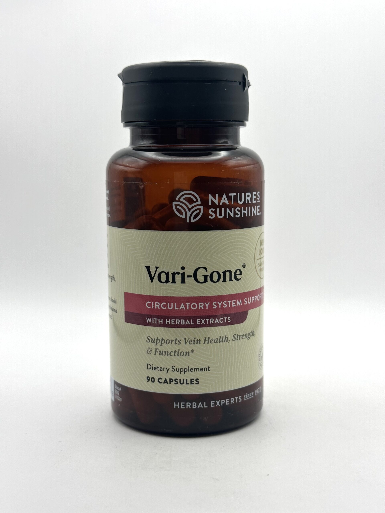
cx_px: 192
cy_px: 256
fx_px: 712
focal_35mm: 48
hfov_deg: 30.3
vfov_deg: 39.7
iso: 64
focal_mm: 6.86
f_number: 1.78
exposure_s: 1/333
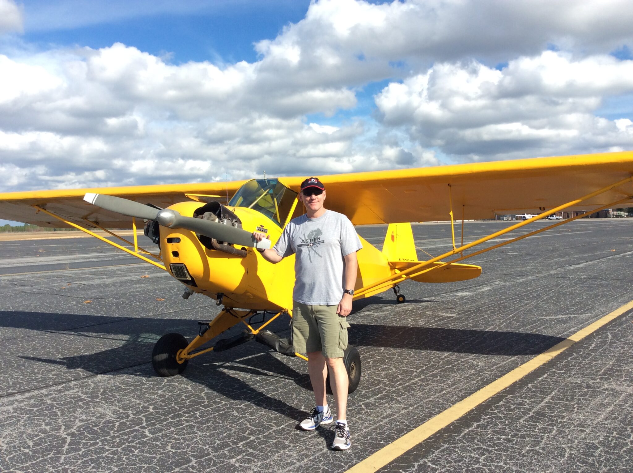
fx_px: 584
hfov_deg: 56.9
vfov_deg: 44.1
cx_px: 316
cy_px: 236
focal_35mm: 32
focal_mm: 3.3
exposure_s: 1/1192
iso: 32
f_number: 2.4
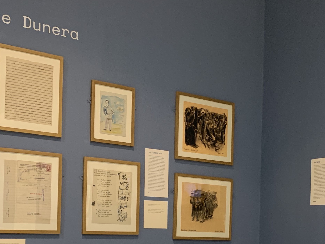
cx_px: 206
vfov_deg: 25.1
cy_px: 233
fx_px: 526
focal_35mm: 56
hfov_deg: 34.1
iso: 160
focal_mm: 4.25
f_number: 1.8
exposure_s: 1/50
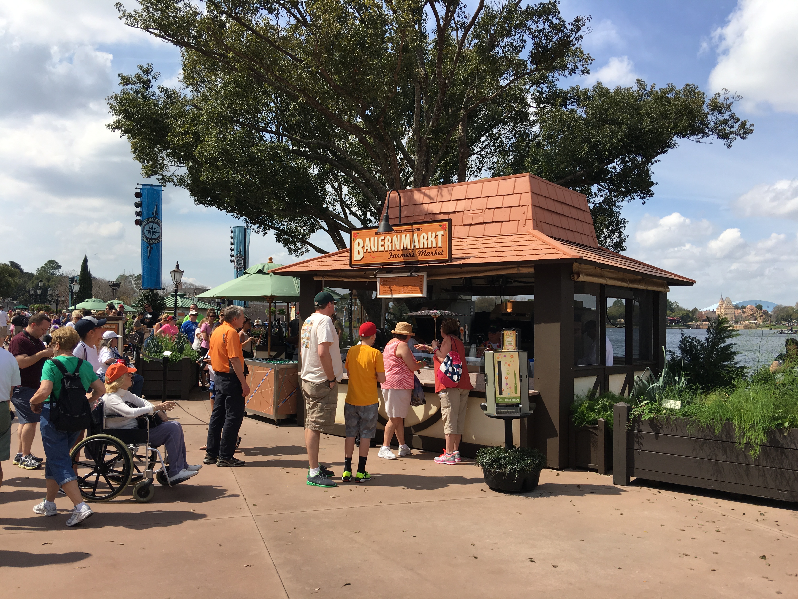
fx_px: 669
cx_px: 399
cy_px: 300
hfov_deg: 61.7
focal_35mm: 29
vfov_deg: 48.2
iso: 25
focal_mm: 4.15
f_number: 2.2
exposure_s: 1/1637
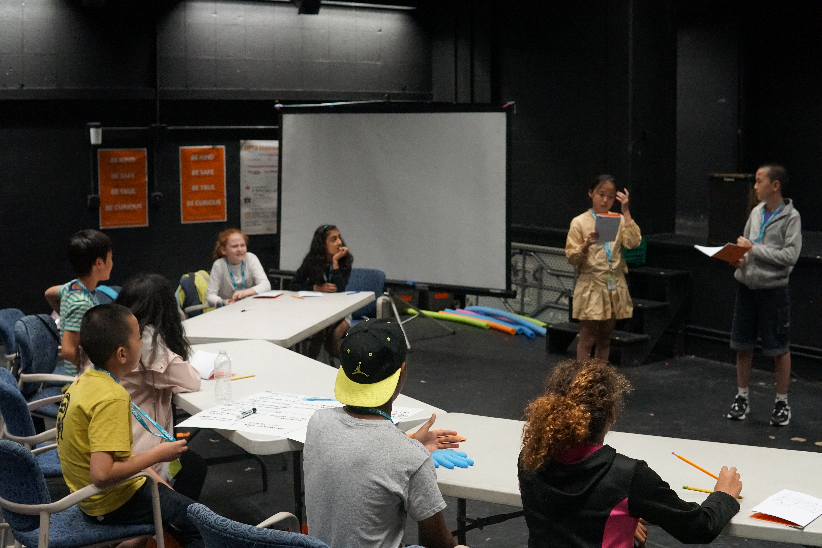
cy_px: 274
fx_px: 1027
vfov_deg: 29.9
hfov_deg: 43.6
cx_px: 411
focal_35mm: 45
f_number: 4
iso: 6400
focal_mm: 30
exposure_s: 1/160
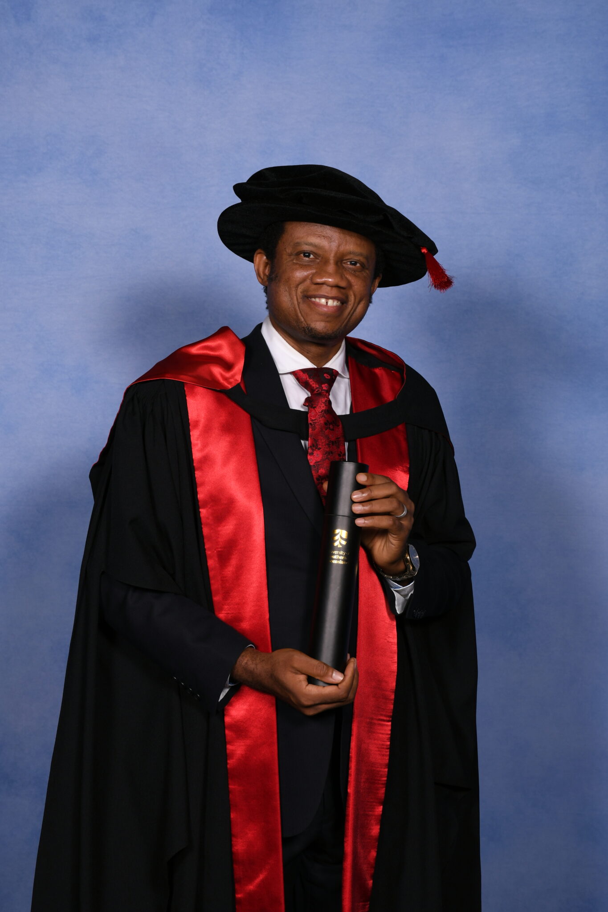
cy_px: 456
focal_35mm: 78
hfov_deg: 17.5
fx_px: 1976
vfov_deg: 26.0
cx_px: 304
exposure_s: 1/125
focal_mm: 52
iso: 200
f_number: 8
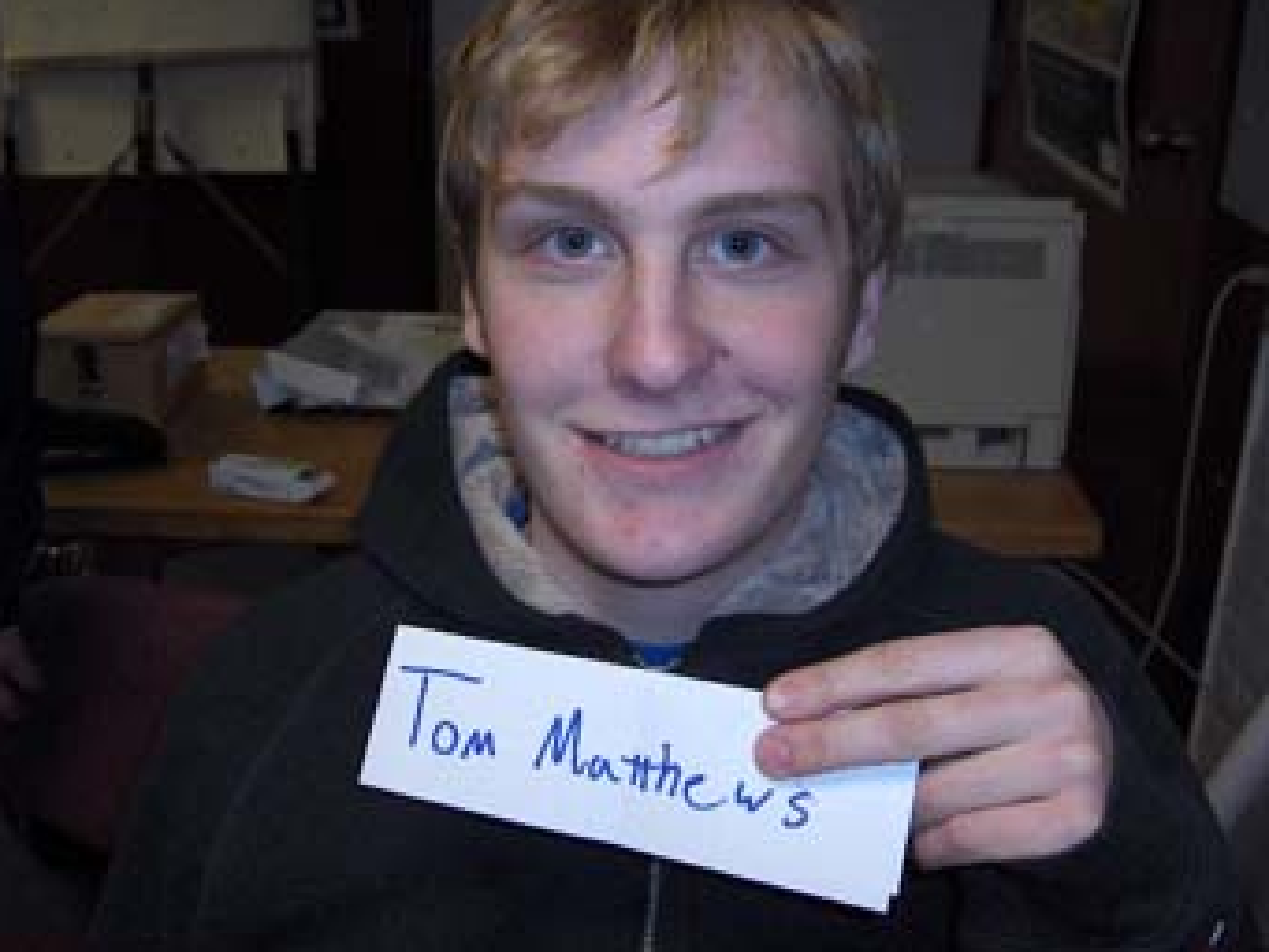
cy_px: 470
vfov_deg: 36.0
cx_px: 640
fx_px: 1467
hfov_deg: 46.8
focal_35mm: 40
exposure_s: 1/60
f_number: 2.8
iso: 100
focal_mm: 8
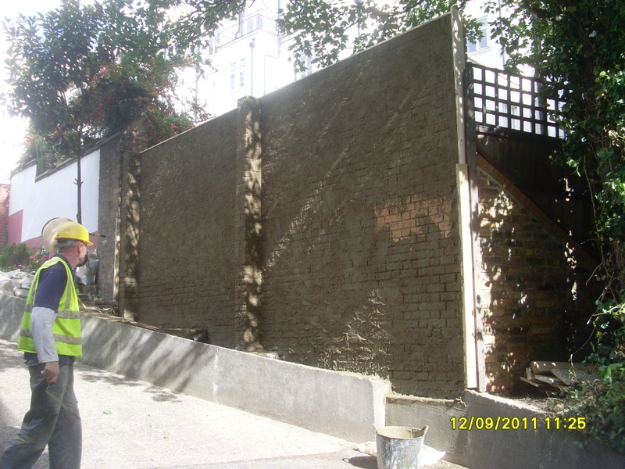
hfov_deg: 49.0
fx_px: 686
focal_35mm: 38
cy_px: 234
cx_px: 312
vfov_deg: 37.7
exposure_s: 1/350
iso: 80
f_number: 3
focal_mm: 6.3
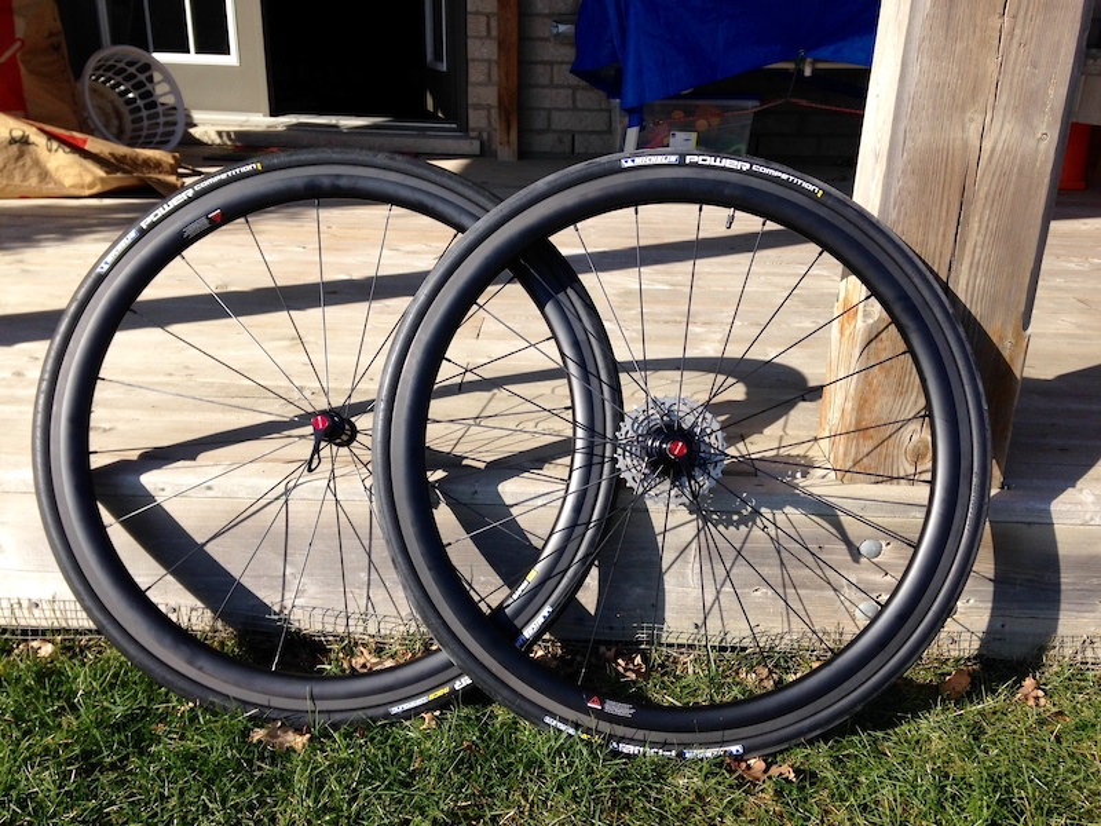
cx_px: 550
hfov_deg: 55.4
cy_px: 413
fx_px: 1050
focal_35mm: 33
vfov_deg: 42.9
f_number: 2.4
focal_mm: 4.12
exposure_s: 1/1205
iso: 50
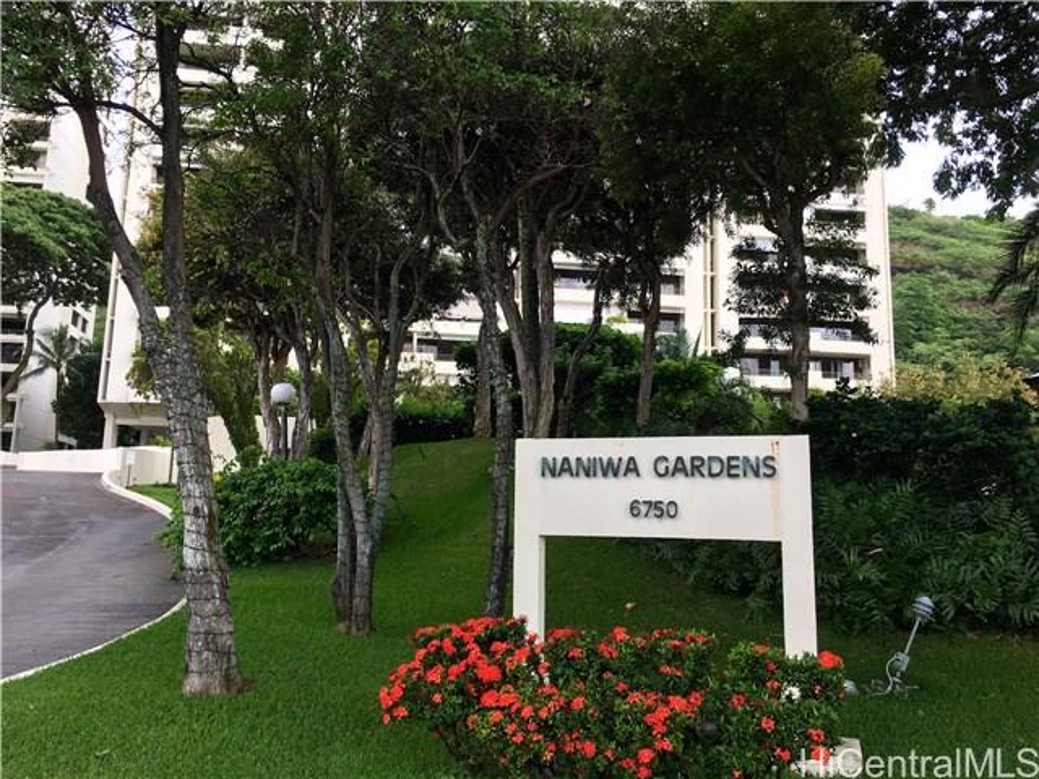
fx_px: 870
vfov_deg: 48.2
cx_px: 520
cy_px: 390
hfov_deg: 61.7
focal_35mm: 29
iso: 25
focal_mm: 4.15
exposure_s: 1/191
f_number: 2.2
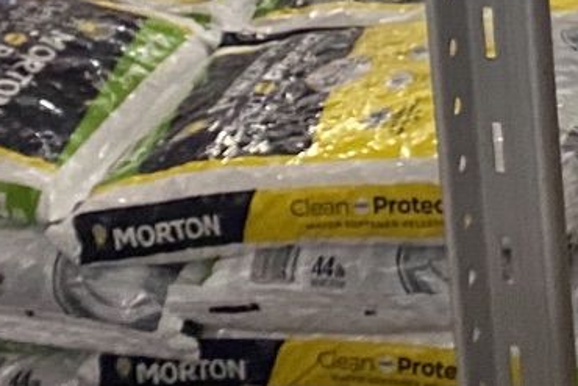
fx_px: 2345
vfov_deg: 8.3
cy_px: -649
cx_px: 1092
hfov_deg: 12.6
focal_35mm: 146
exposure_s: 1/60
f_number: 1.8
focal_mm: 4.25
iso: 160
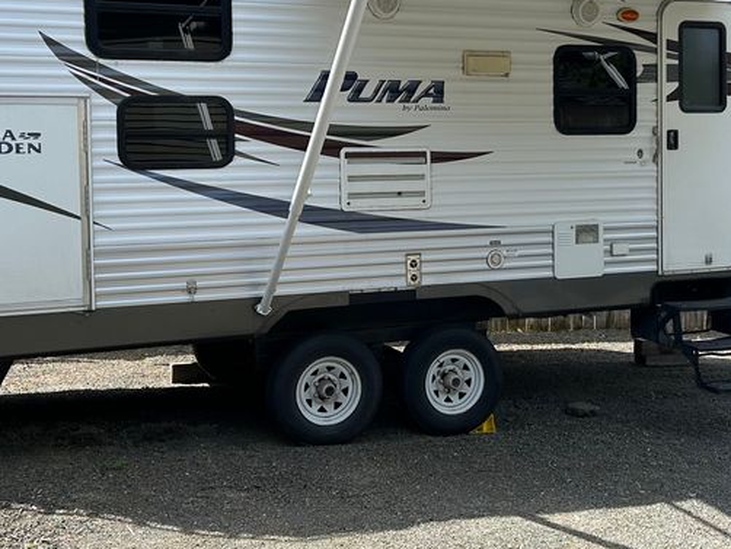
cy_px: 211
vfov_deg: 27.5
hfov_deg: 36.0
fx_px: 1120
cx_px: 443
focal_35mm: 53
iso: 50
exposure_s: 1/1511
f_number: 1.5
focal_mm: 5.7
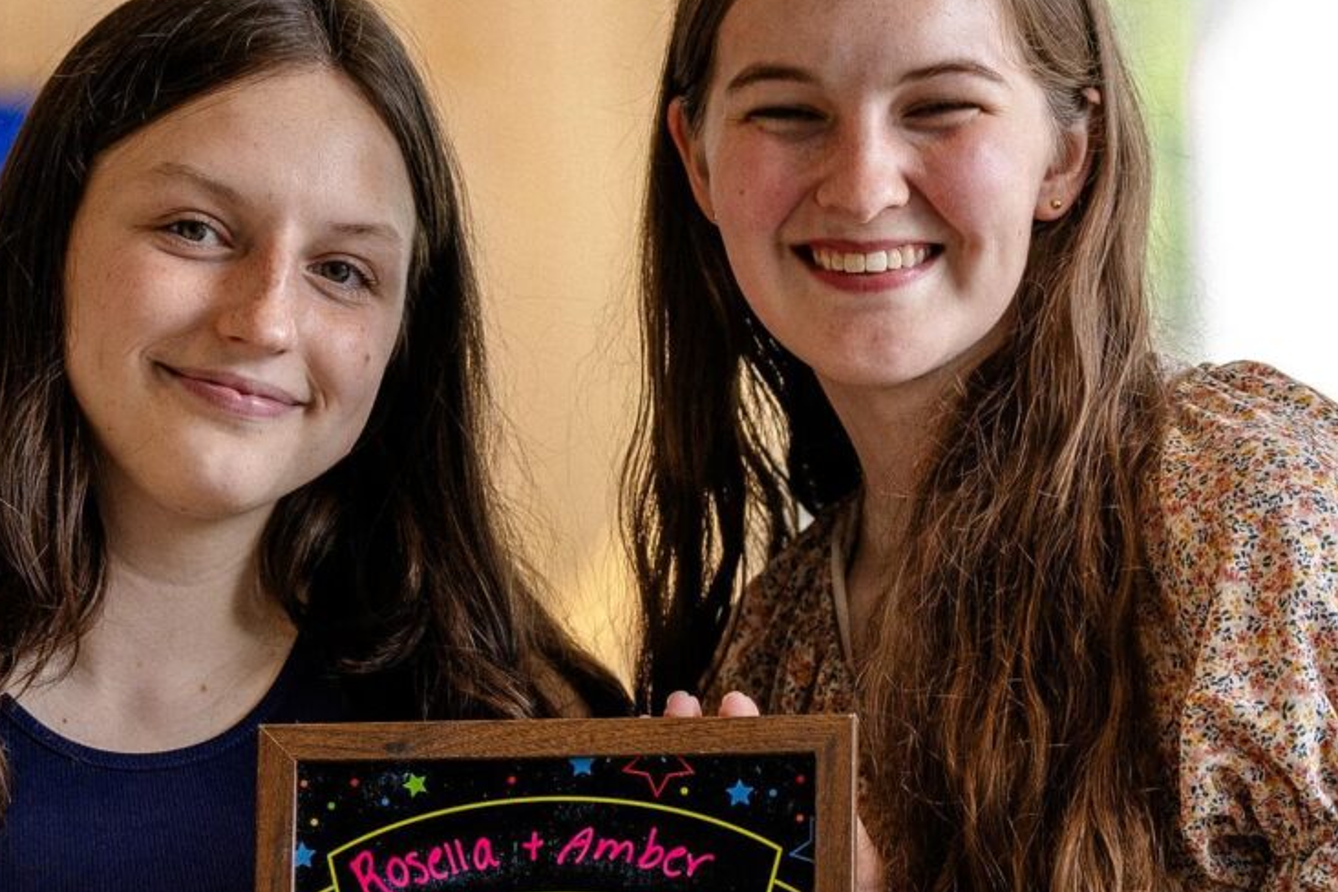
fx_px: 10815
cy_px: 591
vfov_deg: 4.7
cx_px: 649
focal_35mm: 291
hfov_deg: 7.1
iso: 125
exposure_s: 1/125
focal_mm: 104
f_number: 2.8
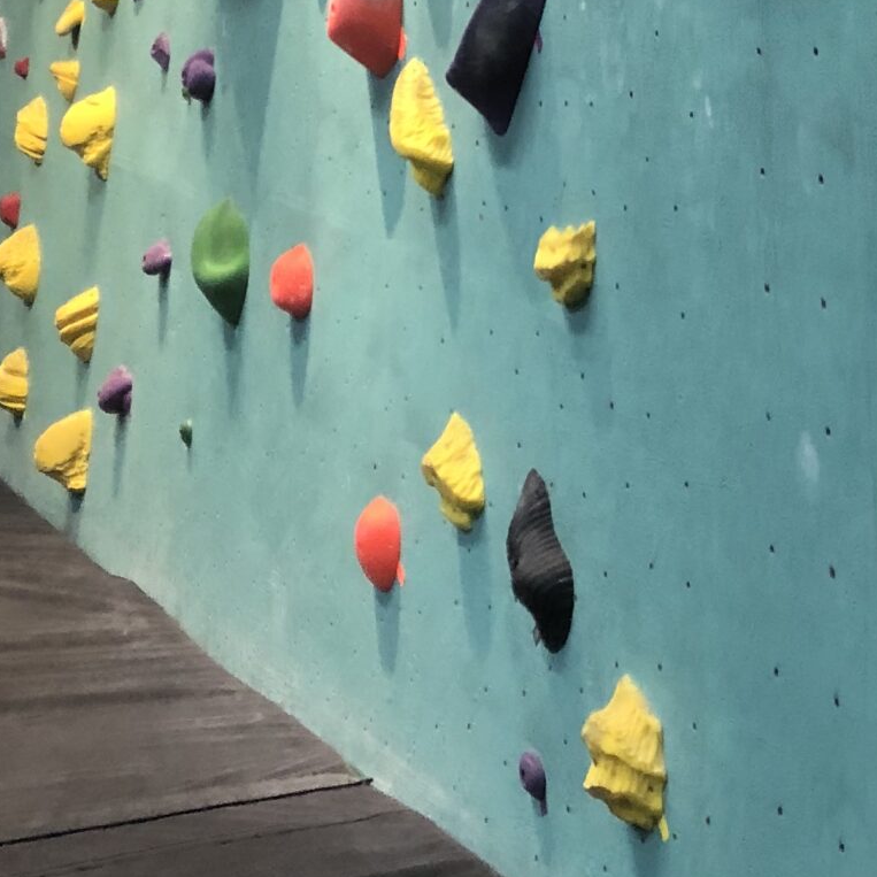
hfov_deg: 20.2
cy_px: -471
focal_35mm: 83
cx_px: 875
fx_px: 2379
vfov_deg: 18.3
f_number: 1.8
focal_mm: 3.99
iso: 50
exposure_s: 1/15
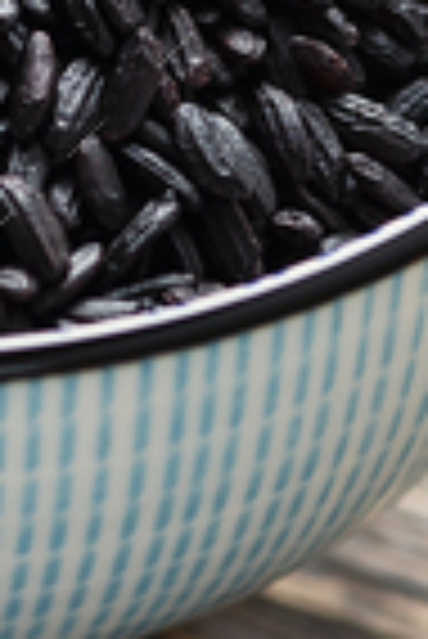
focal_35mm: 654
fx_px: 11634
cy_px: -256
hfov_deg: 2.1
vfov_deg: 3.1
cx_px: -252
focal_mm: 105
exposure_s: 1/160
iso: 100
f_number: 5.6
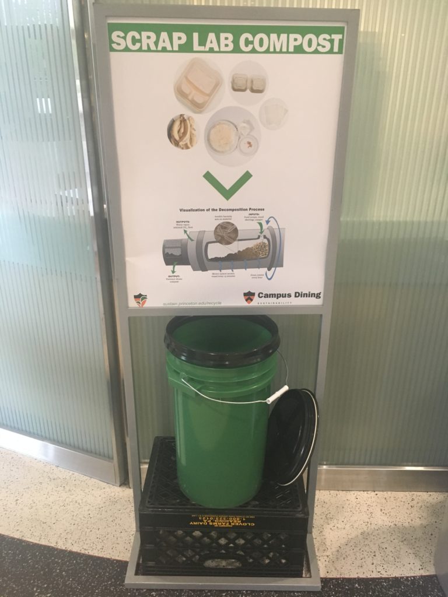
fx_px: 500
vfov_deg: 61.7
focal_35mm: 29
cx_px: 224
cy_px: 298
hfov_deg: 48.2
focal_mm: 4.15
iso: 200
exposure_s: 1/17
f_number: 2.2
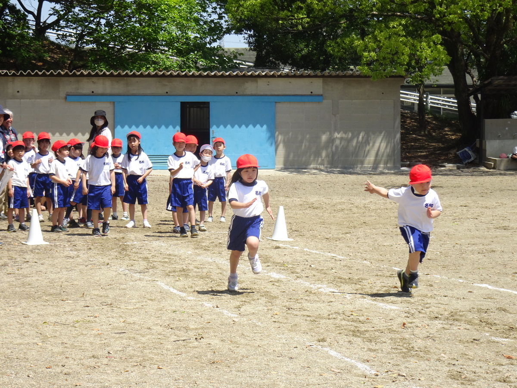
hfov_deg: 15.5
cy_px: 194
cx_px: 258
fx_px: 1897
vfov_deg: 11.7
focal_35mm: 127
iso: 80
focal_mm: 21.66
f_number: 5.6
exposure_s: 1/250
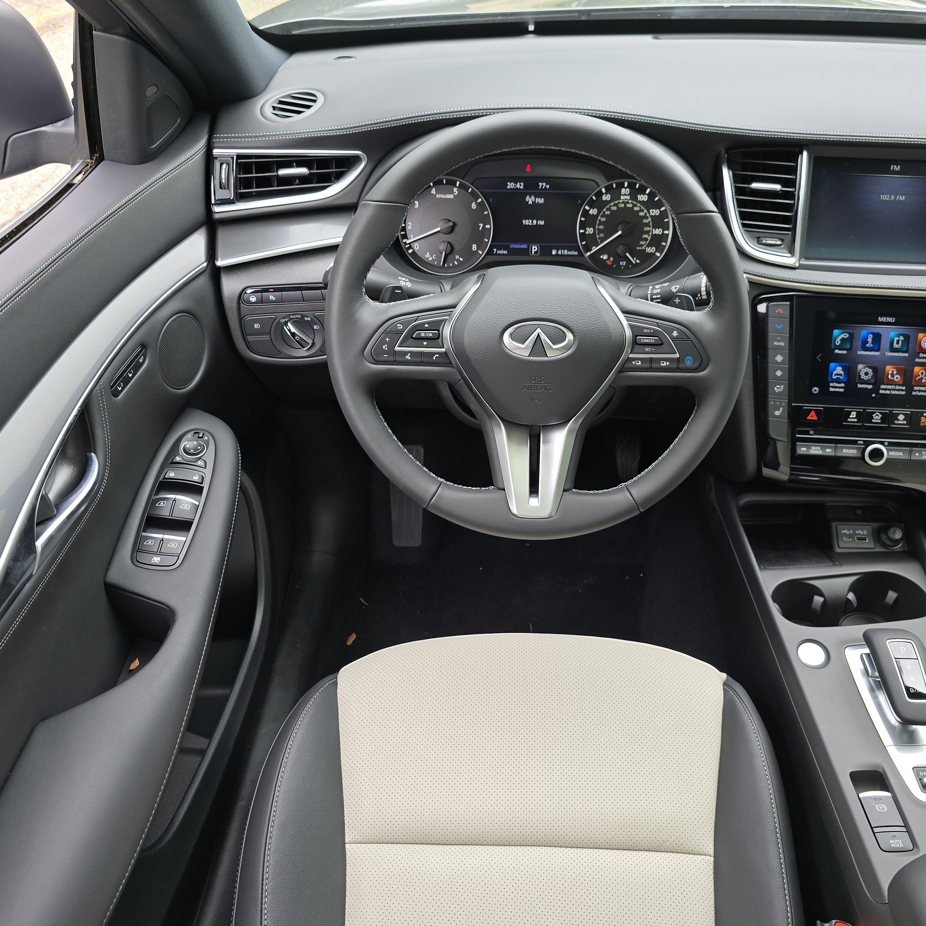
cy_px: 452
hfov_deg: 57.0
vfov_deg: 57.3
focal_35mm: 28
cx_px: 536
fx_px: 847
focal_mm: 6.3
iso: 16
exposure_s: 1/66.7
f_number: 1.7
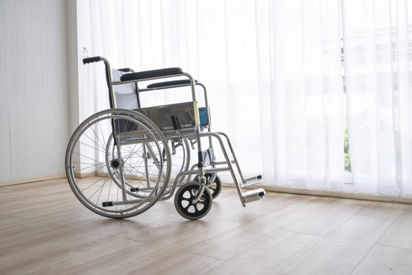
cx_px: 206
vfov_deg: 38.9
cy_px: 138
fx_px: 389
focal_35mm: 34
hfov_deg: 55.8
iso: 200
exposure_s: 1/60
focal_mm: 34
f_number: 7.1
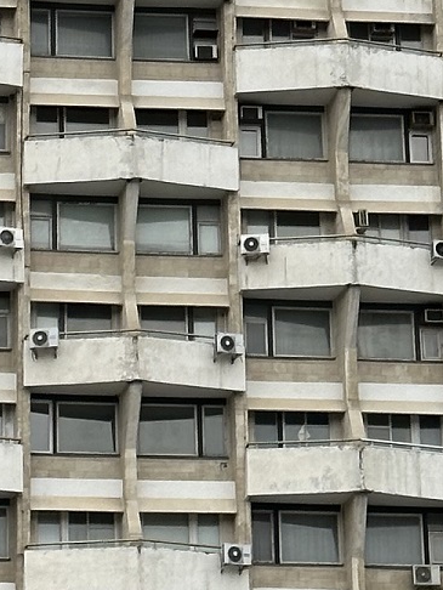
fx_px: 3819
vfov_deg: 8.7
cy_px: -102
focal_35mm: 224
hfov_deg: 6.6
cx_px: 128
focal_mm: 6.86
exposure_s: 1/491
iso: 64
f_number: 1.78
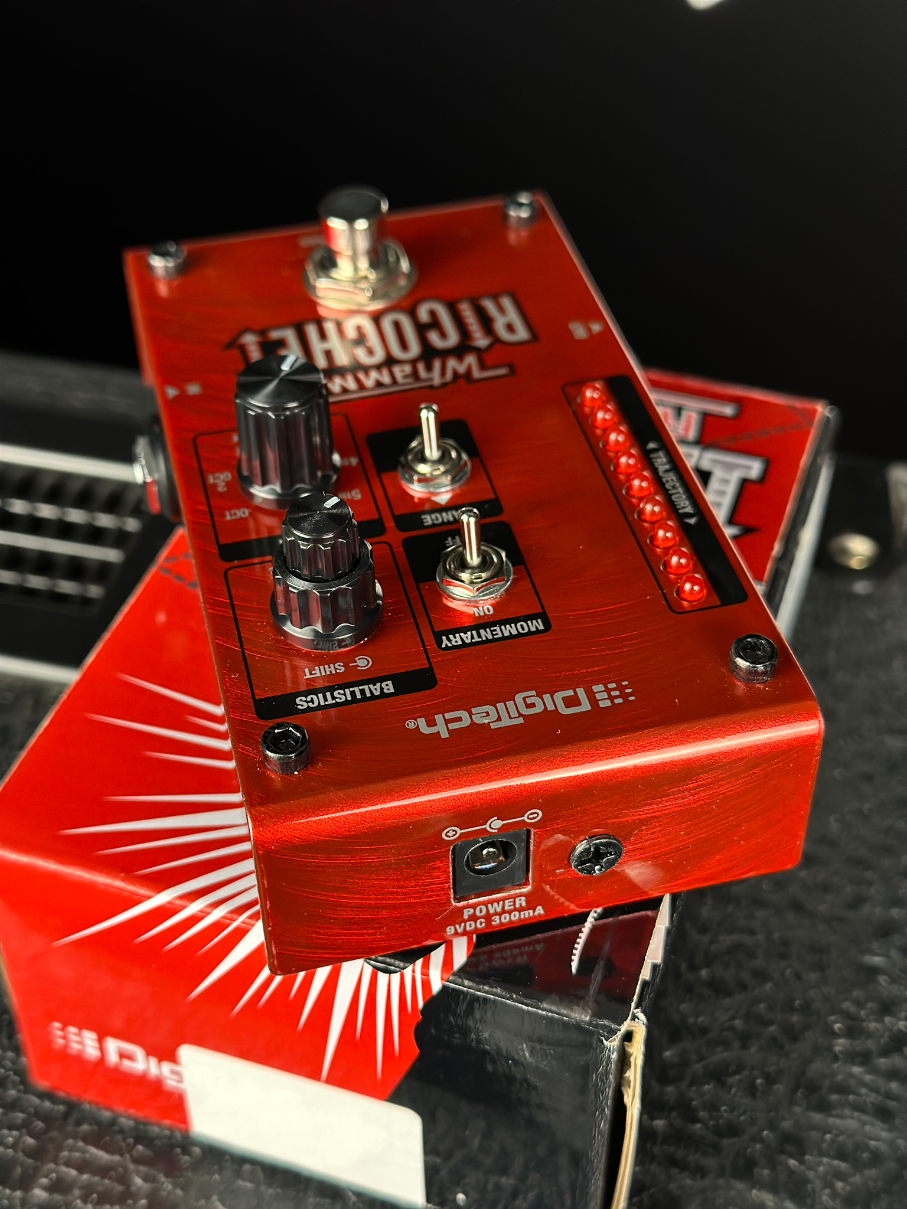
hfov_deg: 30.3
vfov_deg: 39.7
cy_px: 604
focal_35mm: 48
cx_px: 454
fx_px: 1677
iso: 320
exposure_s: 1/40
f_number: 1.8
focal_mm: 6.86
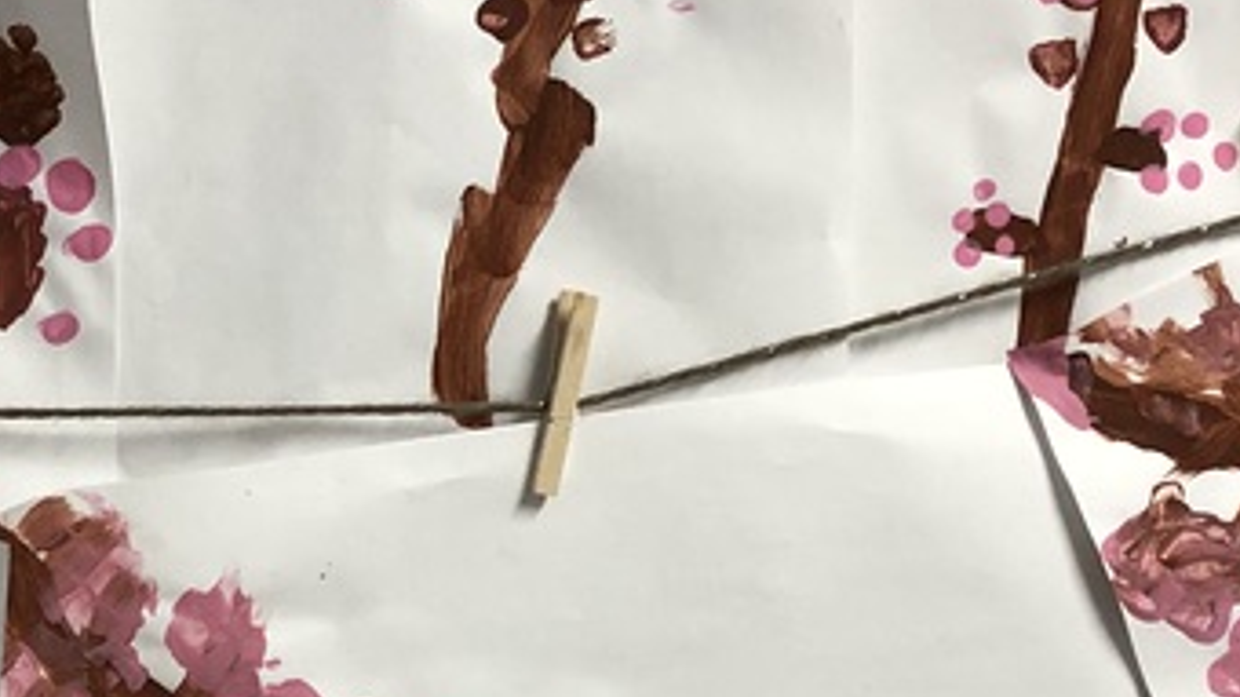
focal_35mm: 92
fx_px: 3024
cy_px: 796
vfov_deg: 12.9
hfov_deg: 22.4
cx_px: 55
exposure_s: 1/30
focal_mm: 3.99
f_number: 1.8
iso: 40
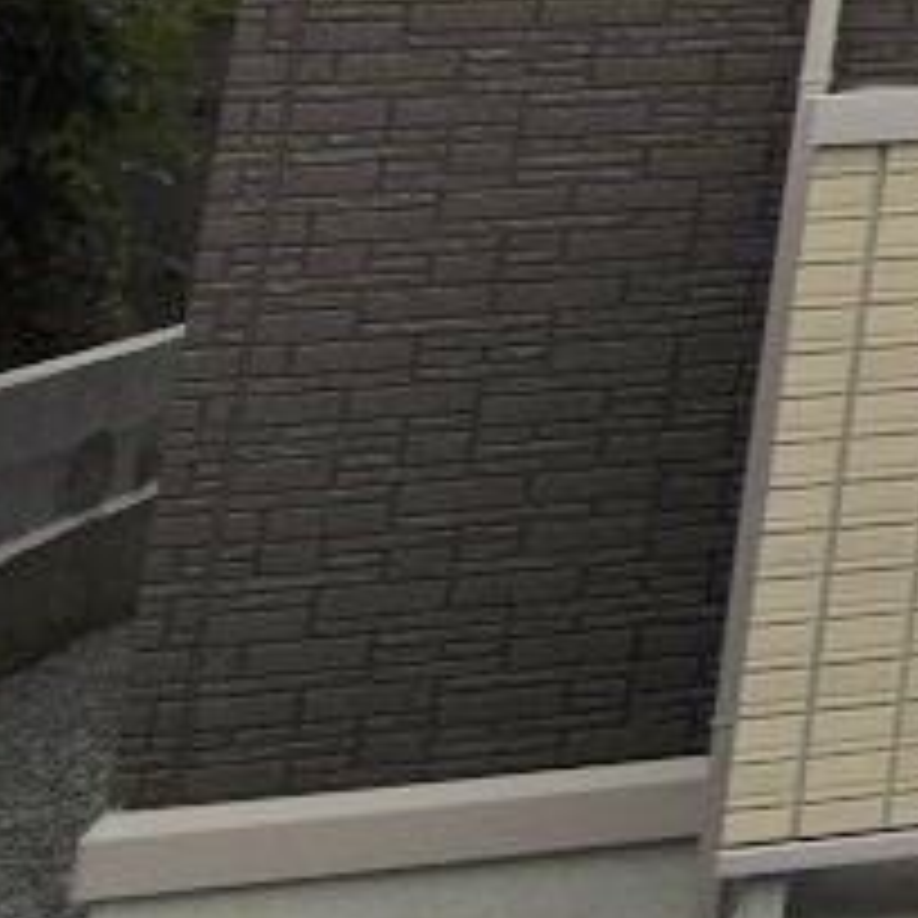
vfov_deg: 10.8
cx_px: 3560
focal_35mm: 135
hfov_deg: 8.2
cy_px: -1364
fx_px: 4050
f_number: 8
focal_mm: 12
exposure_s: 1/200
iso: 100
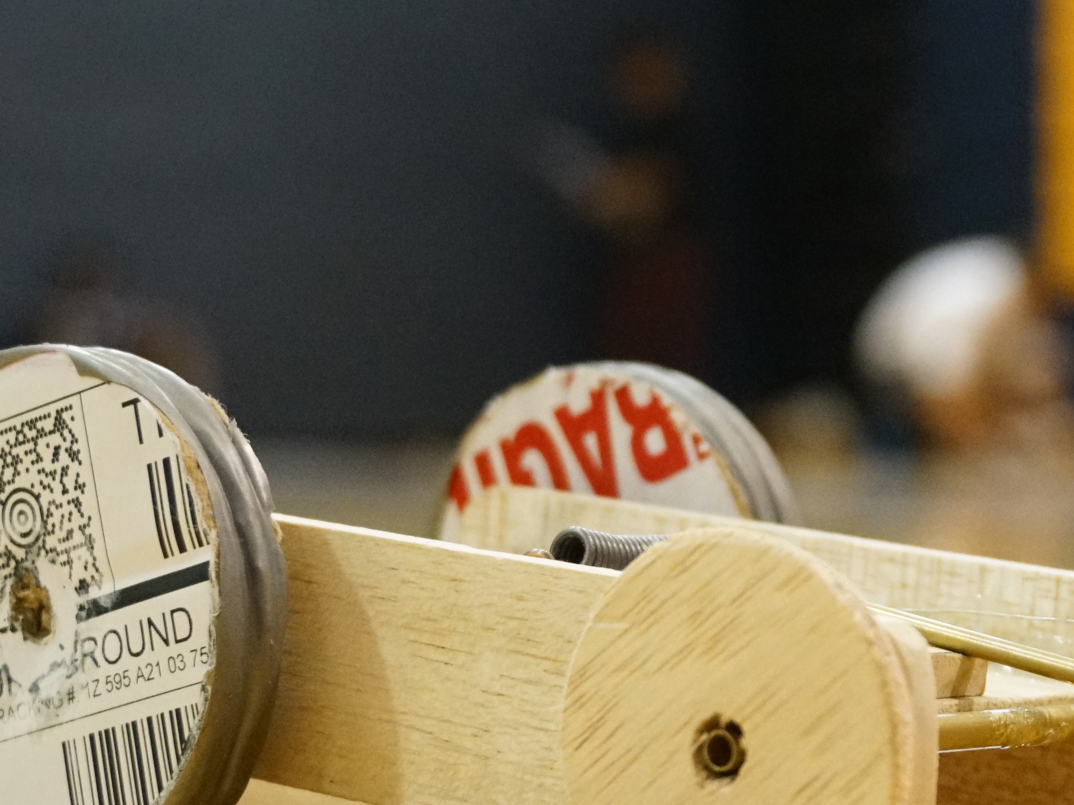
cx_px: 645
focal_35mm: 134
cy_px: 560
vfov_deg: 11.1
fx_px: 4158
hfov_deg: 14.7
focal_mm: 42
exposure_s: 1/160
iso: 6400
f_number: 5
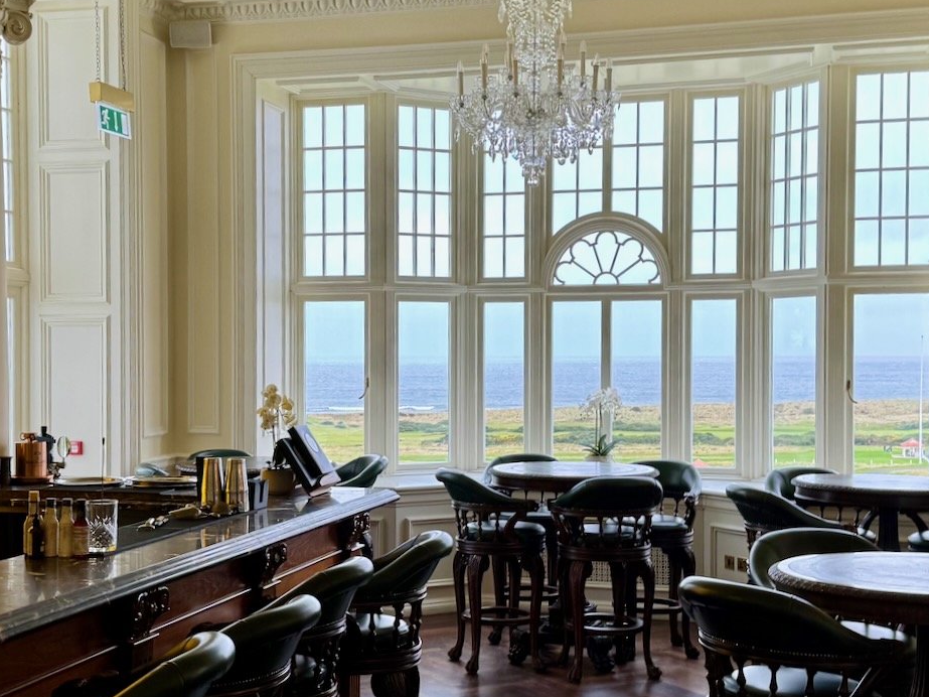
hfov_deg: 36.8
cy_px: 364
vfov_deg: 28.0
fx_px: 1395
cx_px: 405
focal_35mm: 52
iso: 100
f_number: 1.78
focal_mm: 6.76
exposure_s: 1/100
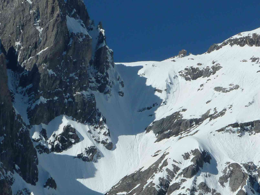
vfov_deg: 4.8
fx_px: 2321
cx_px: 131
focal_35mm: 309
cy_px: 168
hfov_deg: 6.4
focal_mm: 22.5
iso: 80
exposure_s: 1/1000
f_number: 6.3
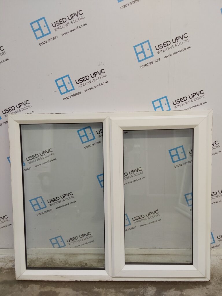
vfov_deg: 63.4
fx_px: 239
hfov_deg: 49.7
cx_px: 111
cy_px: 148
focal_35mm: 28
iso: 50
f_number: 1.9
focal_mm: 2.91
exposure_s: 1/50
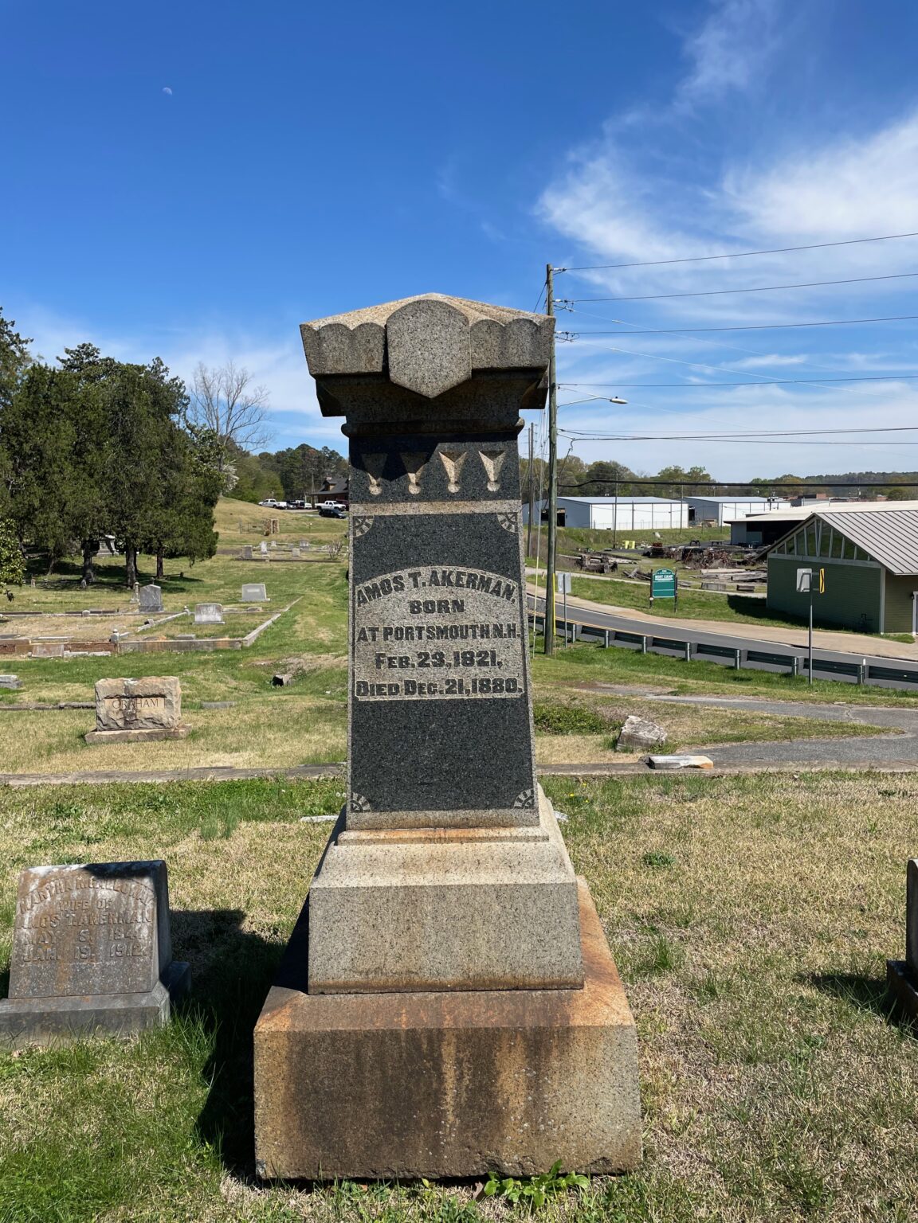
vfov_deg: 67.3
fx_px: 919
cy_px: 612
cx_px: 459
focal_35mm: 26
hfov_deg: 53.1
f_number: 1.6
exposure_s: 1/3731
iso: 32
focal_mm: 4.2
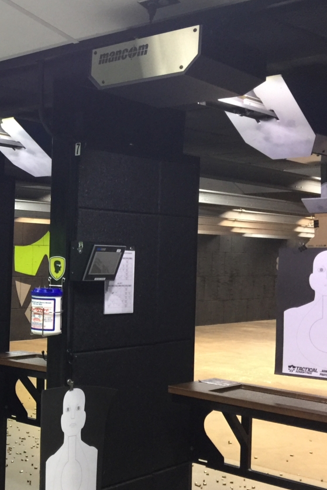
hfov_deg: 23.0
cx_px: -67
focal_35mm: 54
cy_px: 278
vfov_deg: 36.8
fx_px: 735
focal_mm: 4.15
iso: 80
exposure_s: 1/15
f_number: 2.2
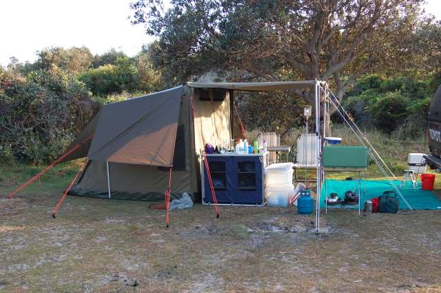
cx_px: 220
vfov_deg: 36.8
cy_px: 146
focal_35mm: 36
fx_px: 440
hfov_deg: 53.2
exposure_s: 1/125
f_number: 5.6
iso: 360
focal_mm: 24
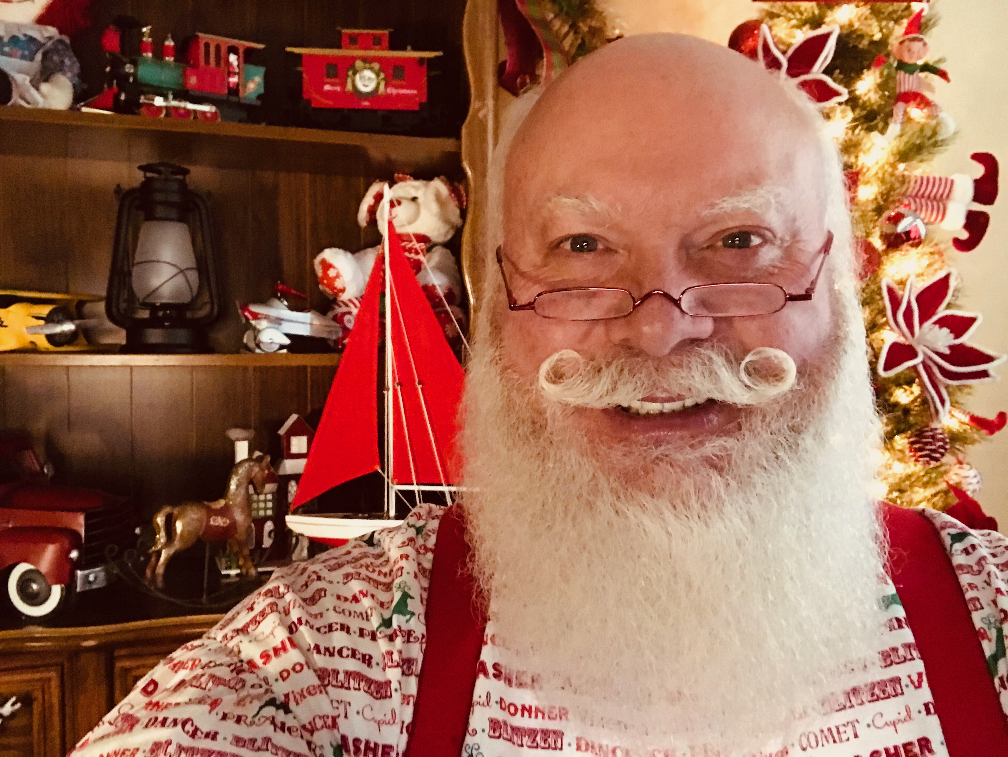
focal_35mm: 32
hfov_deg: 56.8
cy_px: 378
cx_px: 504
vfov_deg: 44.2
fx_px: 932
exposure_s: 1/15
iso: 400
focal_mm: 2.87
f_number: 2.2
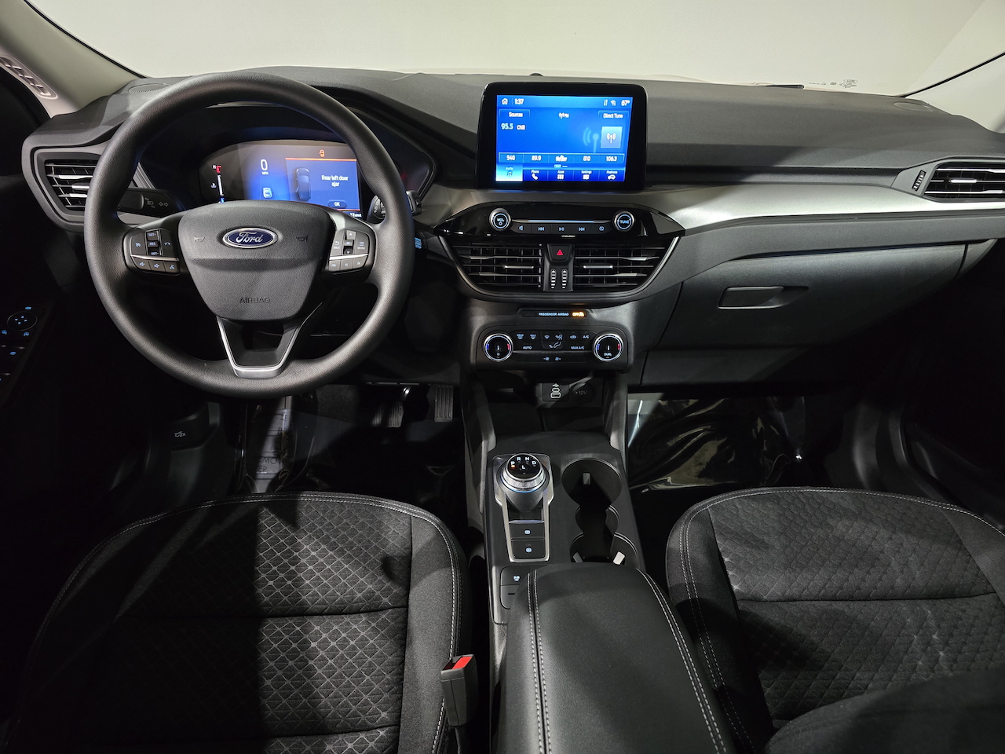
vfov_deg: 58.9
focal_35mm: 23
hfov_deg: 73.9
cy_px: 377
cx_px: 502
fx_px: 668
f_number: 1.7
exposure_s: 1/60
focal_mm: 6.3
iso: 1250
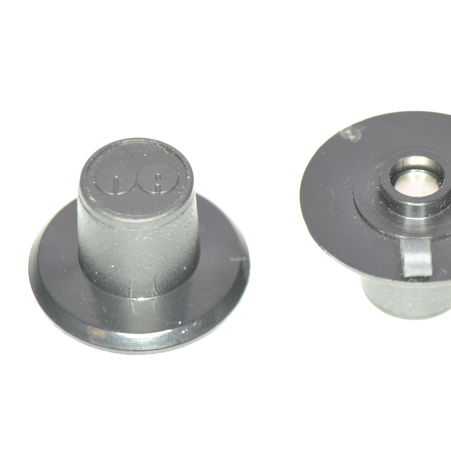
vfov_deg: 16.5
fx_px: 1557
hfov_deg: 16.5
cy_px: 226
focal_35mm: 106
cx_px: 275
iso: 800
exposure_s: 1/25
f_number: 5.6
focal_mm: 55
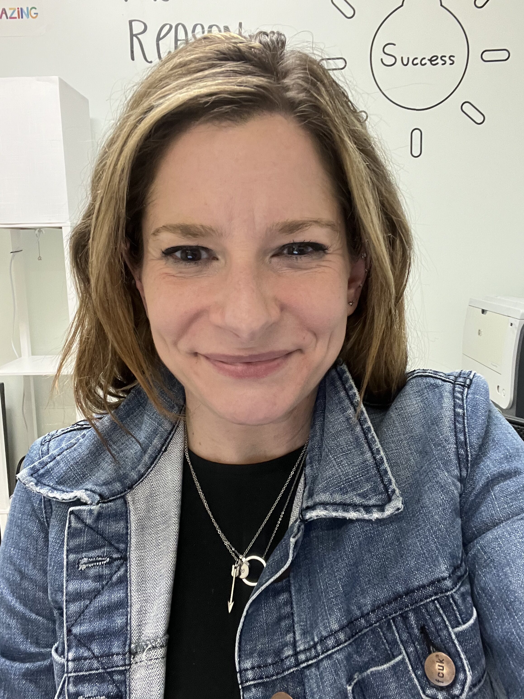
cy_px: 350
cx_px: 262
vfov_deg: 60.0
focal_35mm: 30
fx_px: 606
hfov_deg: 46.8
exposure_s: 1/40
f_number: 2.2
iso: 320
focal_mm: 2.71
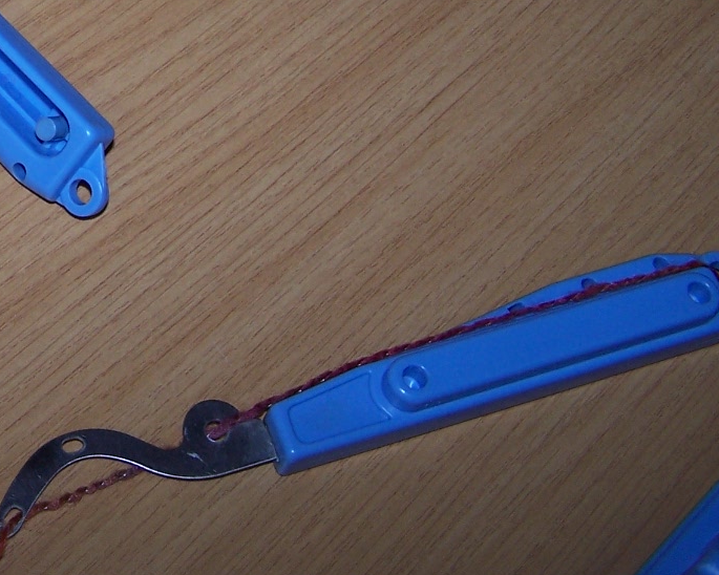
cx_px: -28
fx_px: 1787
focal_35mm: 84
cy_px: 22
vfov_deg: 17.9
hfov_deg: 21.8
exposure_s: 1/60
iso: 80
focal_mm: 6.3
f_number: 2.8
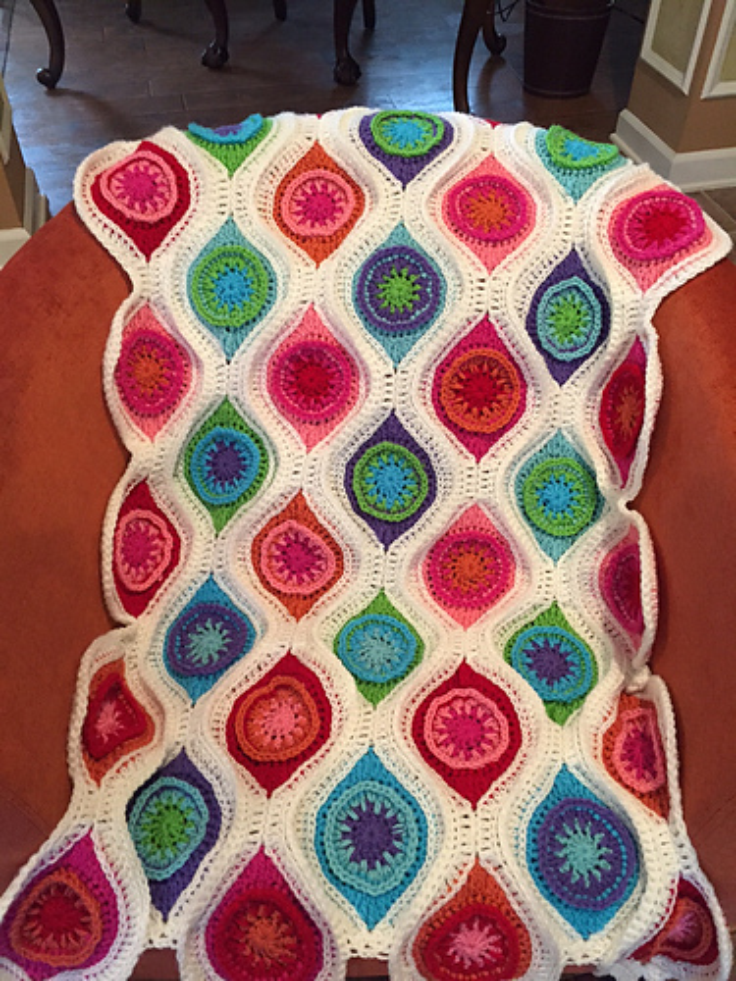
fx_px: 822
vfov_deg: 61.7
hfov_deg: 48.2
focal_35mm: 29
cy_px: 490
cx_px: 368
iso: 250
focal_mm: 4.15
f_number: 2.2
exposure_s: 1/20
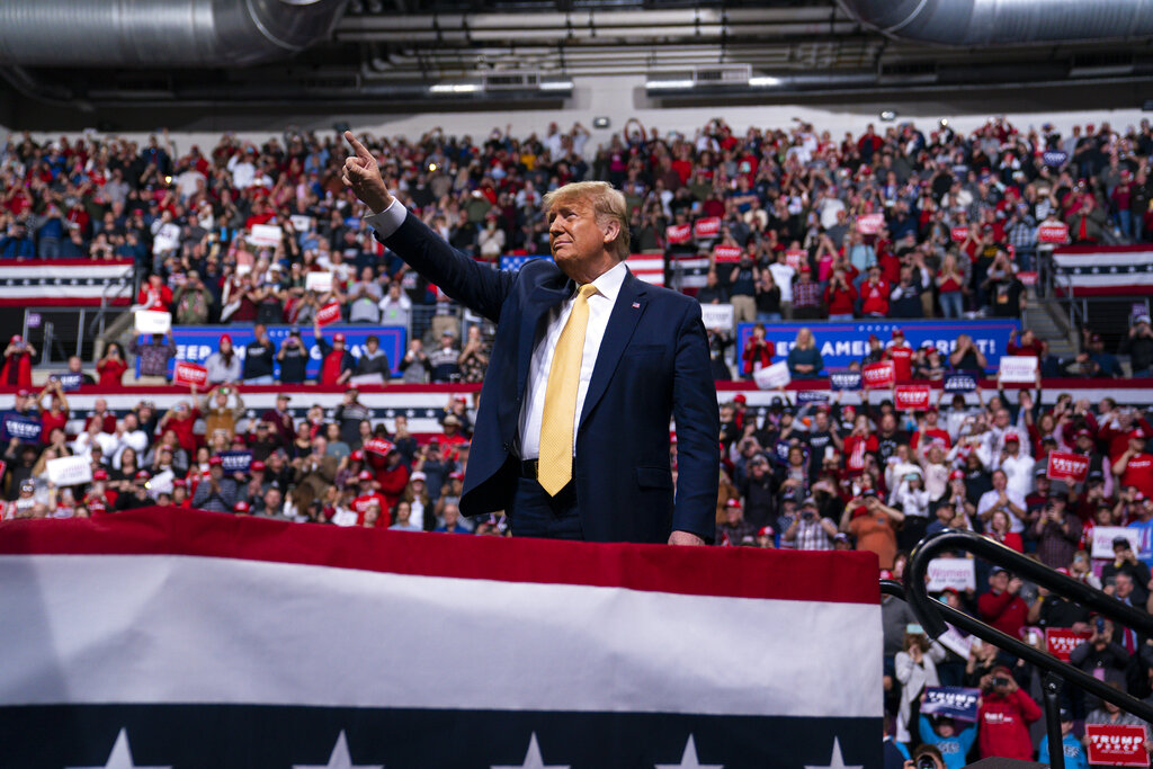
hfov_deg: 42.7
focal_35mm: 46
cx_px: 576
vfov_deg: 29.3
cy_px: 384
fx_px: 1473
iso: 1250
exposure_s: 1/1000
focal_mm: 46
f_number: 2.8
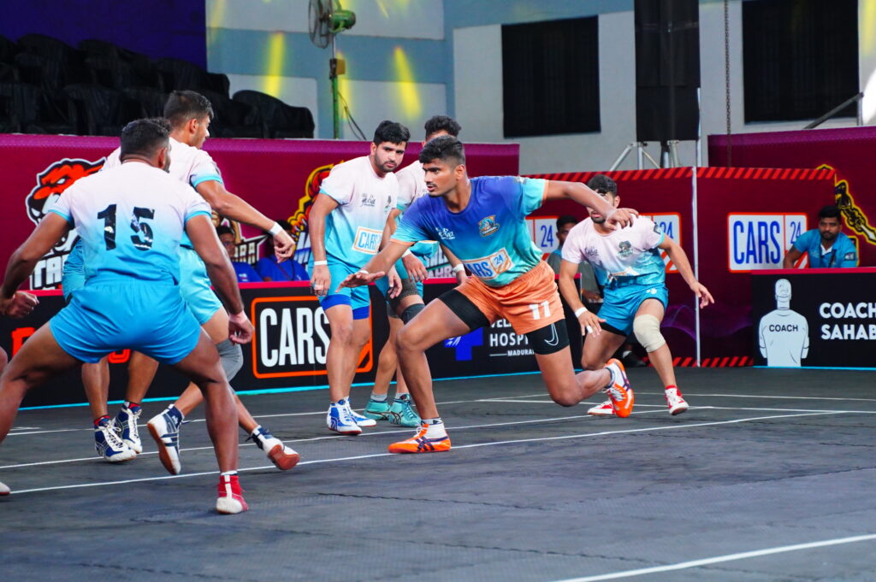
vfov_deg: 12.2
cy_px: 291
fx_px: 2723
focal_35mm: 112
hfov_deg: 18.3
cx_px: 438
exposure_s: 1/800
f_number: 2.8
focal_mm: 75
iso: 3200
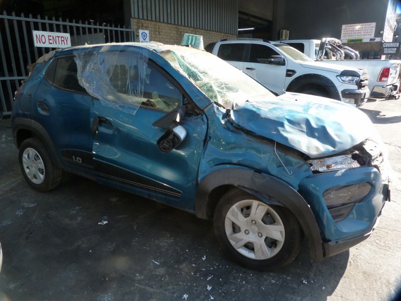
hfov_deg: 69.4
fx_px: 290
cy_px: 150
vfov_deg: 54.9
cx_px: 200
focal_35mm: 25
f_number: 4
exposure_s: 1/125
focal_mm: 4.5
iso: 125
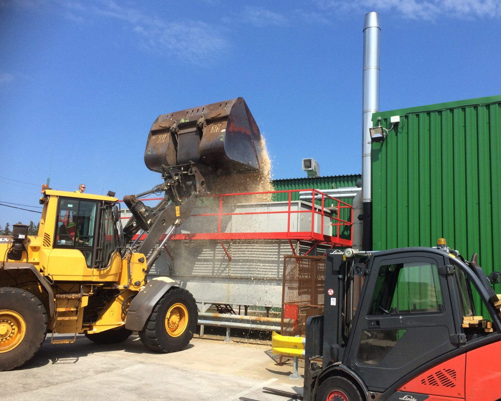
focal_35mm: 31
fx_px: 460
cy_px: 203
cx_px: 266
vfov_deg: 47.1
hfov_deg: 57.1
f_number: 2.2
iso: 32
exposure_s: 1/1953
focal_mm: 4.15
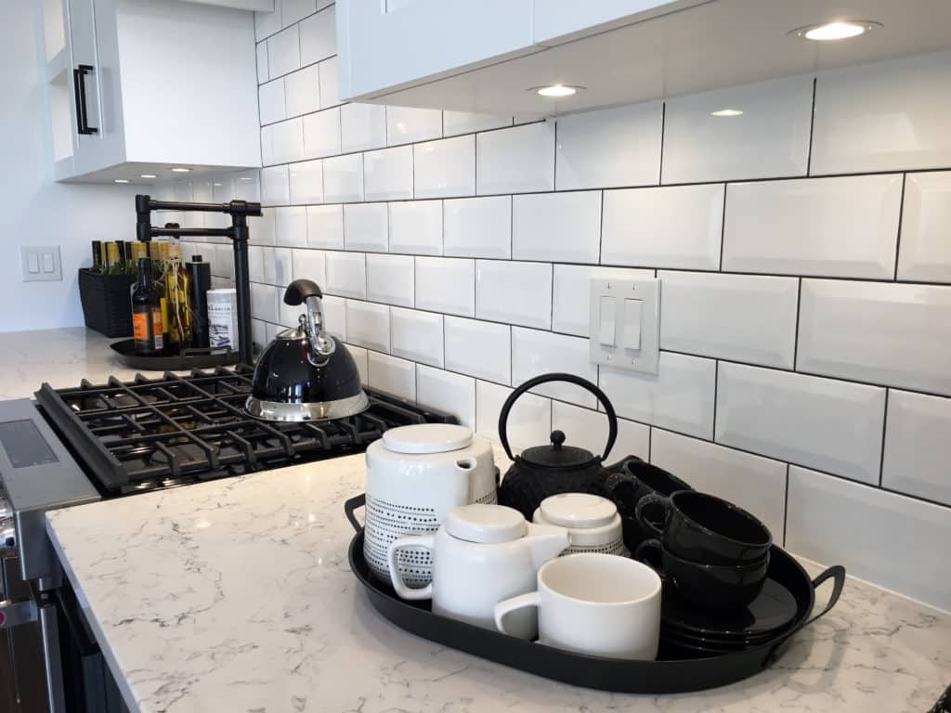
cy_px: 356
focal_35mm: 29
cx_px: 476
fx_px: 797
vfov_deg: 48.2
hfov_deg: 61.7
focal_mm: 4.15
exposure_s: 1/40
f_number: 2.2
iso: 25
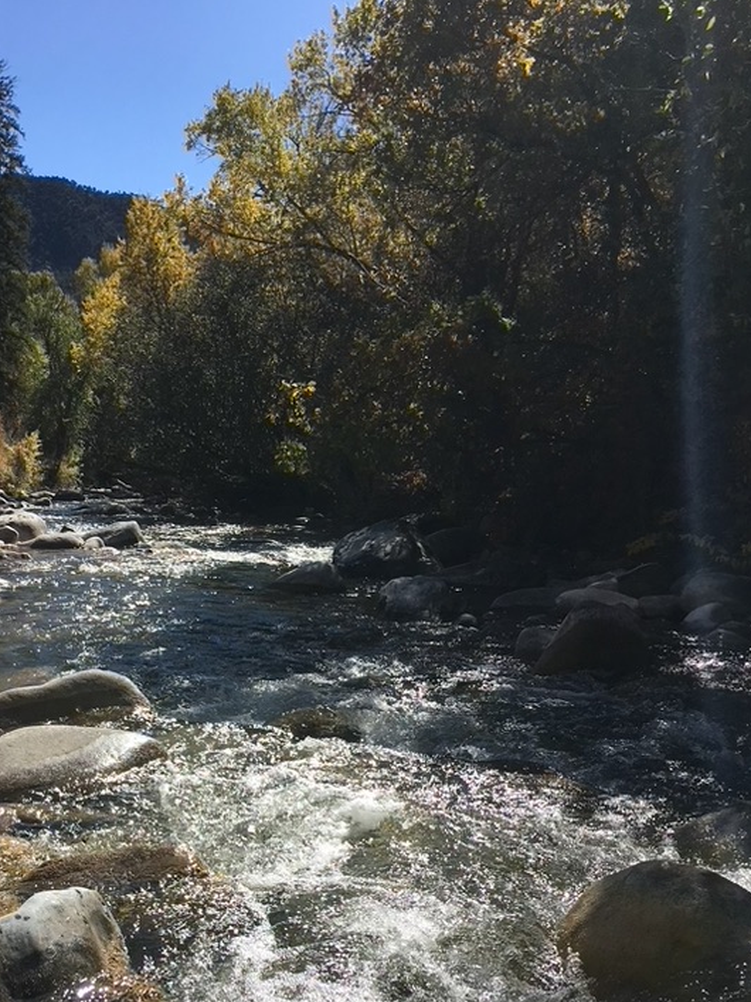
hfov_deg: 34.0
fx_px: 1215
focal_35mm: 42
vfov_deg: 43.7
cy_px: 721
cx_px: 248
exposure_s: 1/1923
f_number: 2.2
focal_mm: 4.15
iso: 25
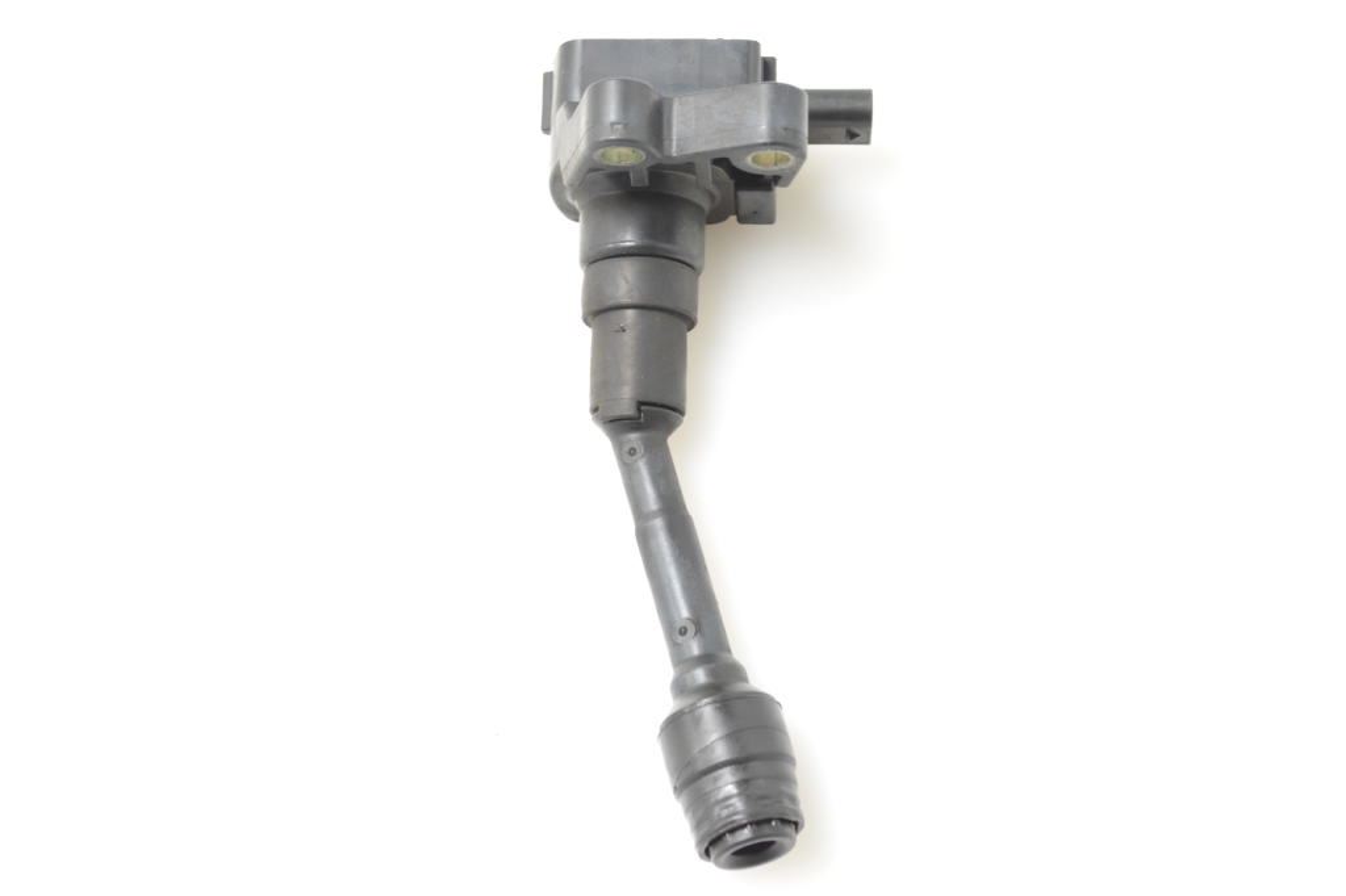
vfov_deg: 21.6
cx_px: 673
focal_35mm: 63
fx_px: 2355
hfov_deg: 31.9
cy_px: 448
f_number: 6.3
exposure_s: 1/80
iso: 2000
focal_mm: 42
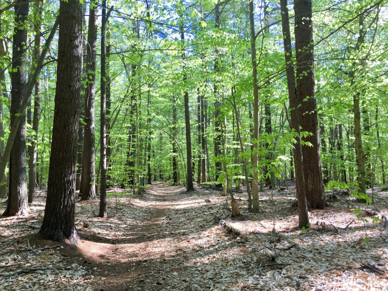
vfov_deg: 48.2
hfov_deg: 61.6
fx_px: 325
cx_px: 194
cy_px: 146
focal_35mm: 29
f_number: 2.2
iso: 32
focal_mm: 4.15
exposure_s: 1/120
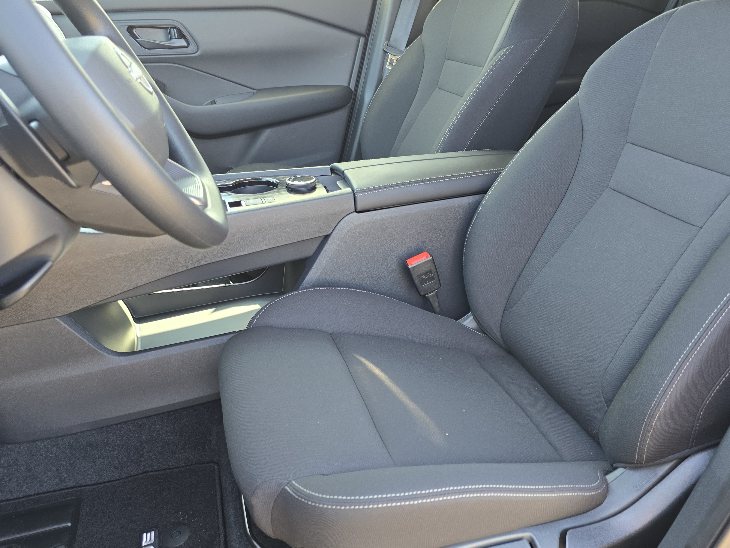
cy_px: 302
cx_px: 379
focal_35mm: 27
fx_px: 569
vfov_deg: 51.3
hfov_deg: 65.3
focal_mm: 6.3
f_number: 1.7
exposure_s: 1/90.1
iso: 125
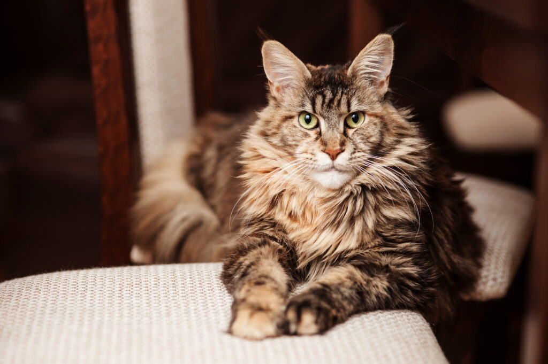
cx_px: 274
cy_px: 182
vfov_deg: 16.0
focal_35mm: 85
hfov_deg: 23.9
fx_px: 1293
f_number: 2.5
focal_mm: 85
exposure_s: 1/160
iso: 200
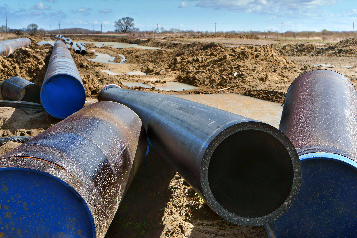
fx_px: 754
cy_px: 120
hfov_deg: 26.7
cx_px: 181
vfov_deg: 17.9
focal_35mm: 76
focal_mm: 50
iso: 200
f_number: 9
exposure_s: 1/400
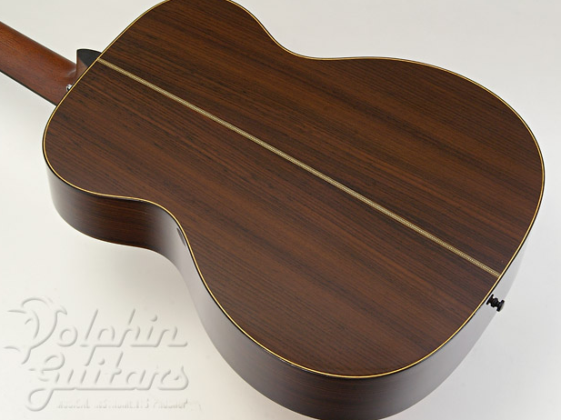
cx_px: 278
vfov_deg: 18.0
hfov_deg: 23.9
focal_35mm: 82
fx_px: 1328
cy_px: 208
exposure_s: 1.5
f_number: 19
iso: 400
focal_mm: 53
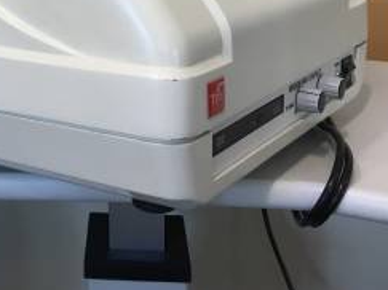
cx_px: 45
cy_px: -17
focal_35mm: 67
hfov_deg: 28.0
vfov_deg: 21.0
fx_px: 751
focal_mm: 4.15
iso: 32
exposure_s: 1/33
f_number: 2.2
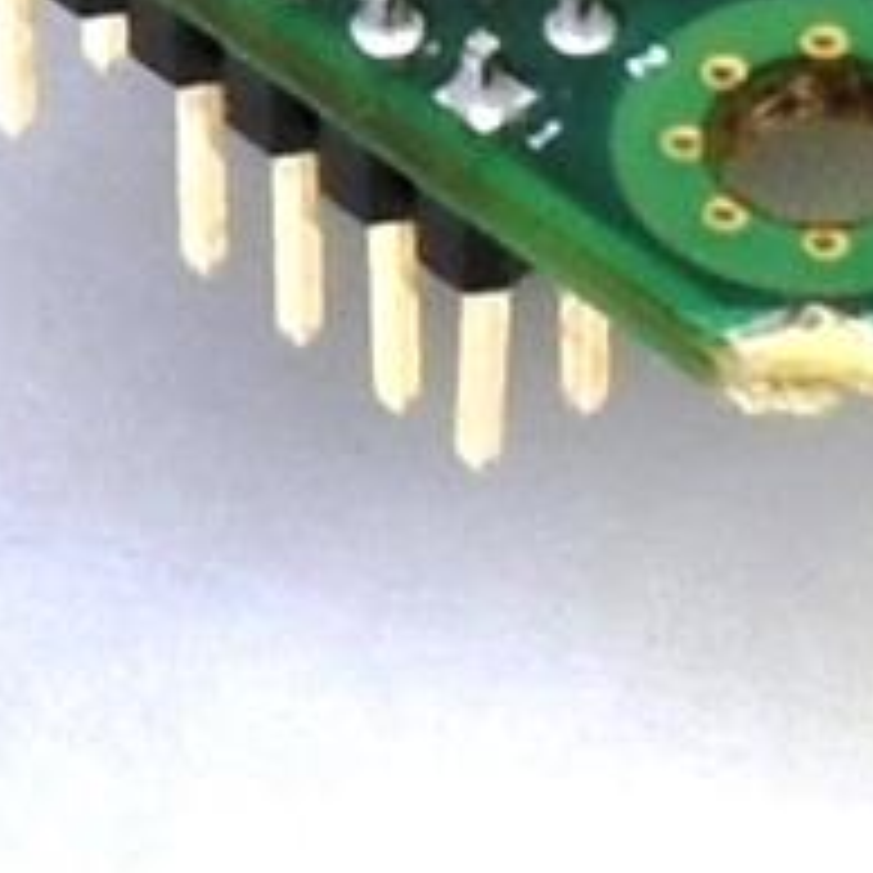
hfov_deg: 8.1
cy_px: 22
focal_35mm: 216
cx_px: 806
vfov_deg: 8.1
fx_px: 6172
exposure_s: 1/200
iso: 200
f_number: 14
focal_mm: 55
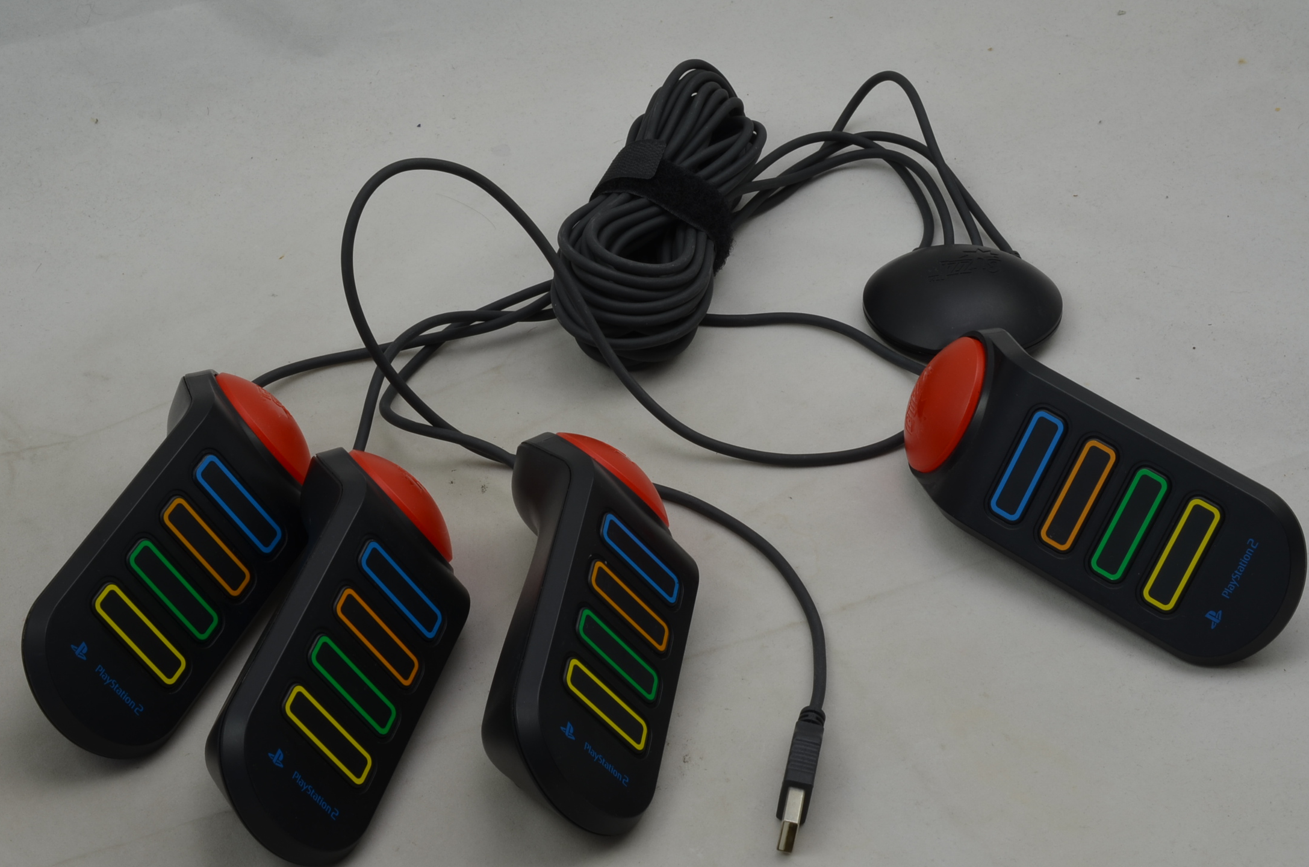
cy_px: 455
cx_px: 647
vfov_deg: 19.9
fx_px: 2467
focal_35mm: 68
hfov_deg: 29.7
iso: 100
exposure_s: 1/2
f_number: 20
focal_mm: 40
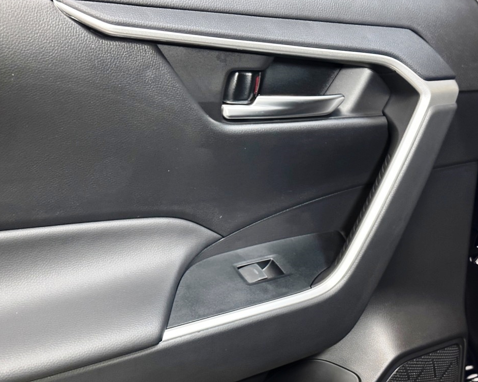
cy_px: 188
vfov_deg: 29.7
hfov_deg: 36.6
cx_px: 249
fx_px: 722
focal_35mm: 51
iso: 640
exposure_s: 1/30
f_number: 1.78
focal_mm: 6.86
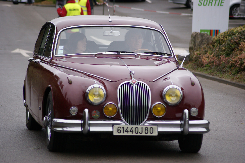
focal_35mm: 210
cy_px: 82
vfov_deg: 6.5
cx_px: 122
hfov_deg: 9.8
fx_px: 1428
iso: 200
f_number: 4.5
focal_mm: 140
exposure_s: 1/250
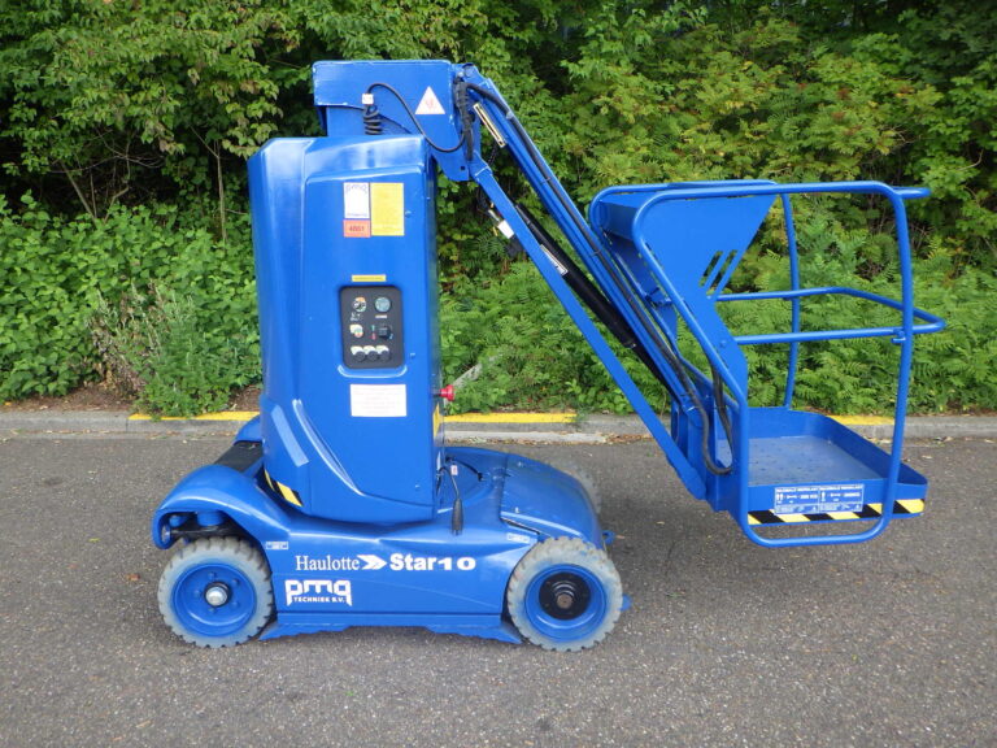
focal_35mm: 28
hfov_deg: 63.4
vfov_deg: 49.7
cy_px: 374
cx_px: 498
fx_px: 806
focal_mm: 5
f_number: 3.5
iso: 125
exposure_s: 1/100
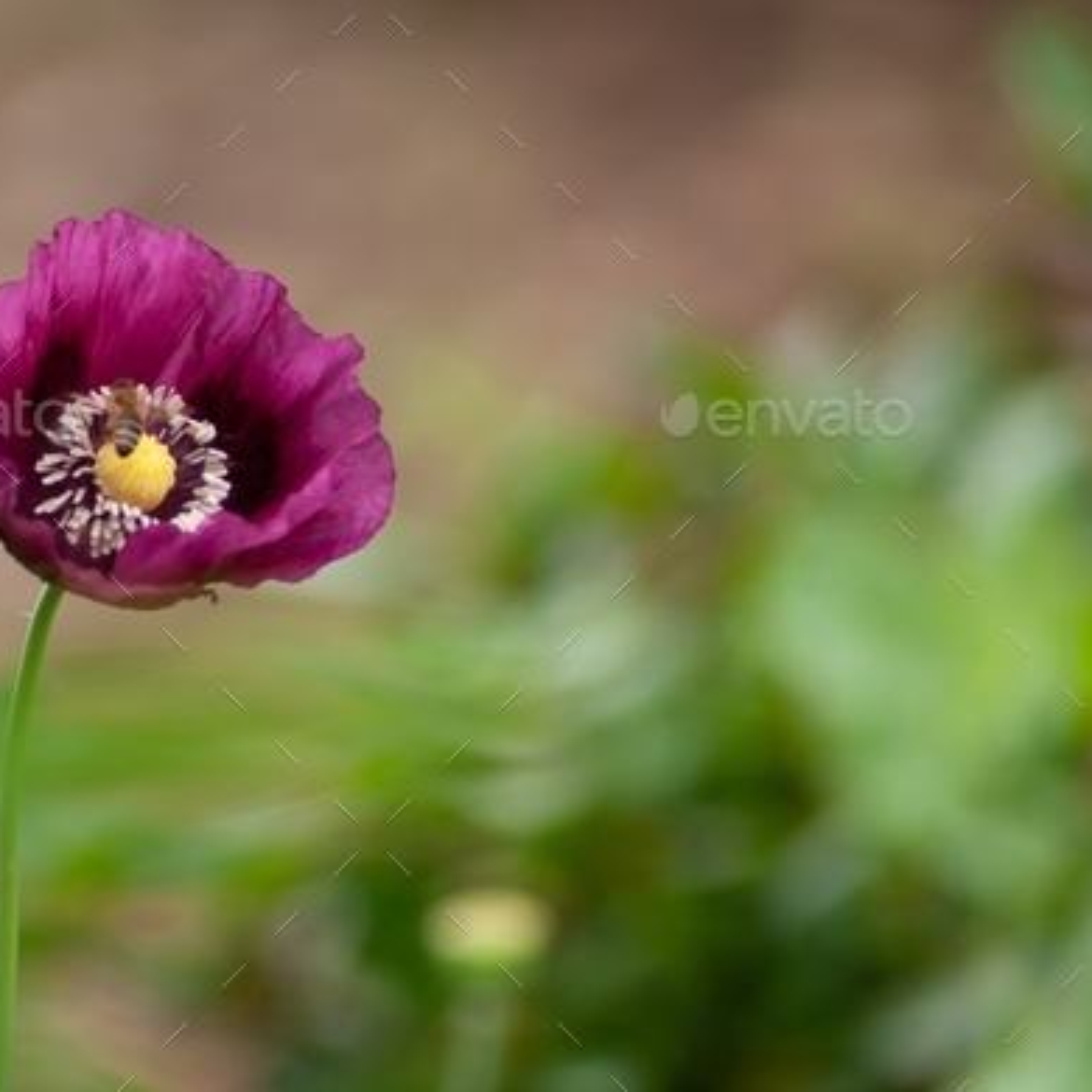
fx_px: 20629
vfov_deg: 3.0
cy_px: 546
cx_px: 358
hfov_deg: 3.0
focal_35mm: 578
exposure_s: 1/250
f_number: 5.6
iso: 320
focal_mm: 300
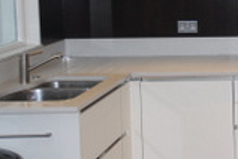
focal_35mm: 109
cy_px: -10
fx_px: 721
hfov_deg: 17.4
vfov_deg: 12.4
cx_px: 328
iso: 200
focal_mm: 24
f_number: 3.8
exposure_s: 1/60
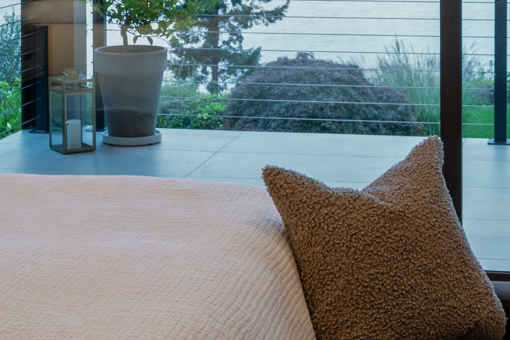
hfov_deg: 21.3
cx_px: 275
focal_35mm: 96
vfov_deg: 13.6
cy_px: -128
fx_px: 1358
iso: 64
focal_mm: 25.5
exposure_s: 1/3
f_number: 8
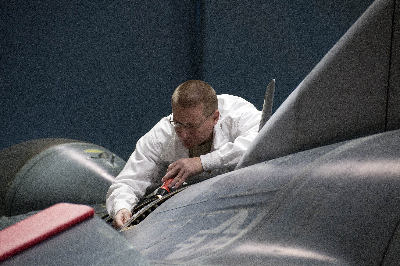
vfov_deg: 5.4
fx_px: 2830
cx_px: 200
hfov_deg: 8.1
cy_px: 133
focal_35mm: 255
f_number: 5.6
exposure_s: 1/125
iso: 1600
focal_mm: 170
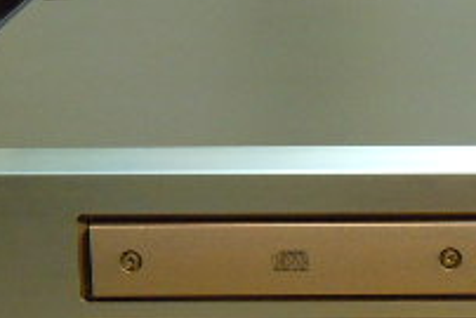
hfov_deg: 11.9
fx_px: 2263
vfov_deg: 8.0
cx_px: 476
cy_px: 188
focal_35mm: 171
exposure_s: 1/20
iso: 400
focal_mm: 9.3
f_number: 3.9
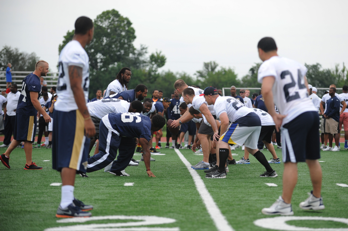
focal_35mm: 120
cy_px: 116
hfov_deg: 17.1
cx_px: 174
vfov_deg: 11.4
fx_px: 1159
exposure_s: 1/320
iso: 640
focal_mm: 120
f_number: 2.8
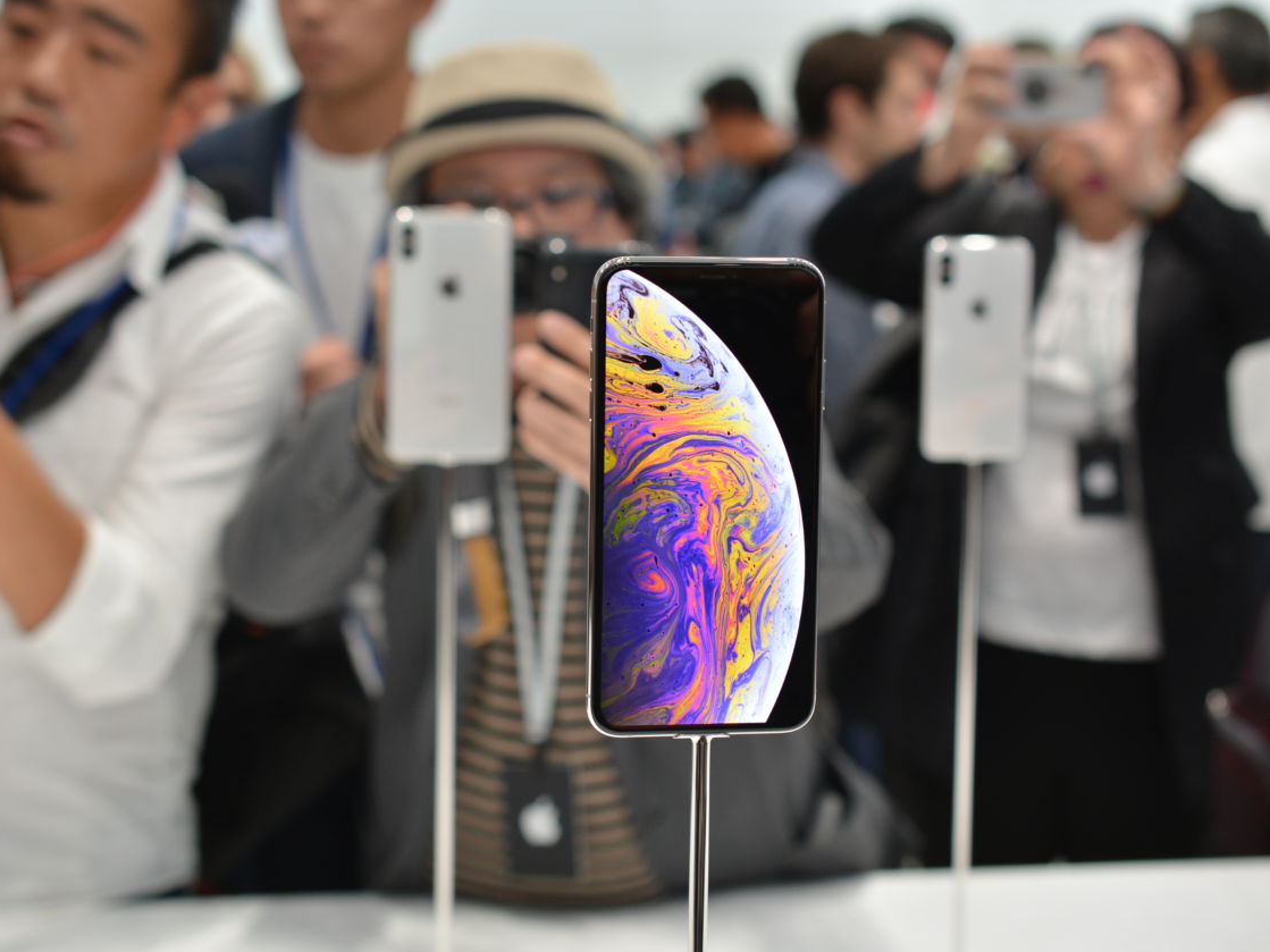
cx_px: 656
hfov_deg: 29.4
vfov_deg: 22.2
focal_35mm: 66
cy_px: 481
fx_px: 2421
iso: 400
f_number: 4
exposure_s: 1/100
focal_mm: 40
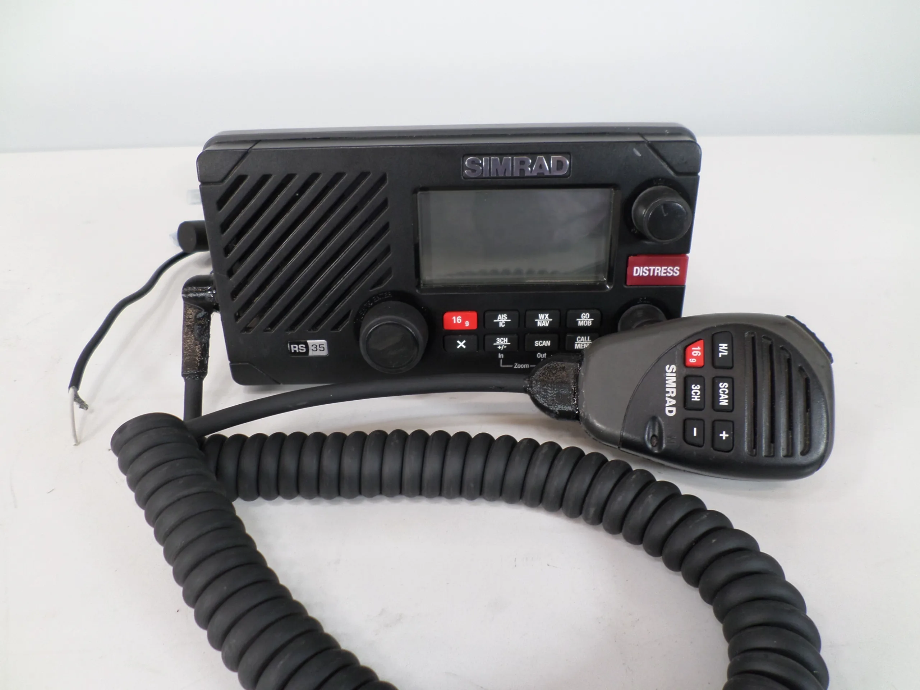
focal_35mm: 25
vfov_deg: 54.9
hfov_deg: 69.4
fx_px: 664
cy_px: 345
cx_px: 460
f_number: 2.5
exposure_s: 1/30
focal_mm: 4.5
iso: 80
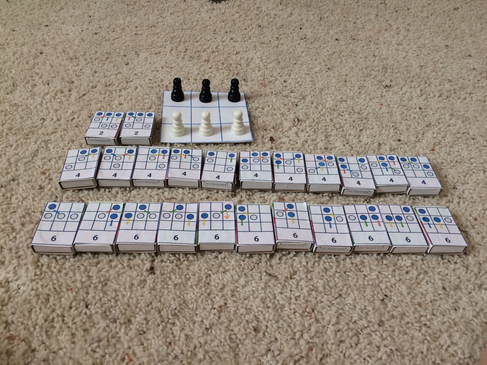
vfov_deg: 48.2
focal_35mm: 29
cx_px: 244
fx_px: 408
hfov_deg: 61.7
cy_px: 182
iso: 40
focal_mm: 4.15
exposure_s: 1/30
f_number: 2.2
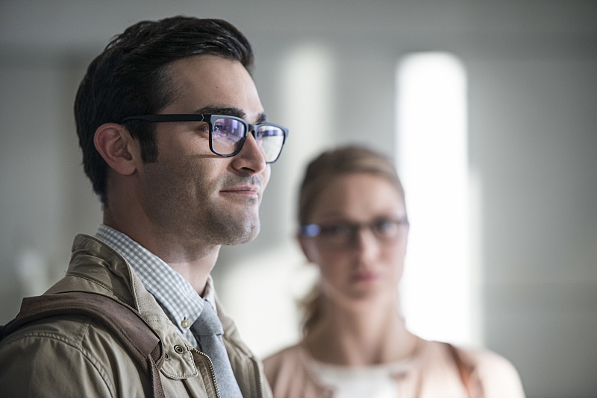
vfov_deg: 8.1
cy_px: 199
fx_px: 2820
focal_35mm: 170
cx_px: 298
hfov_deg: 12.1
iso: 1000
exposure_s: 1/125
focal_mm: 170
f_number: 2.8
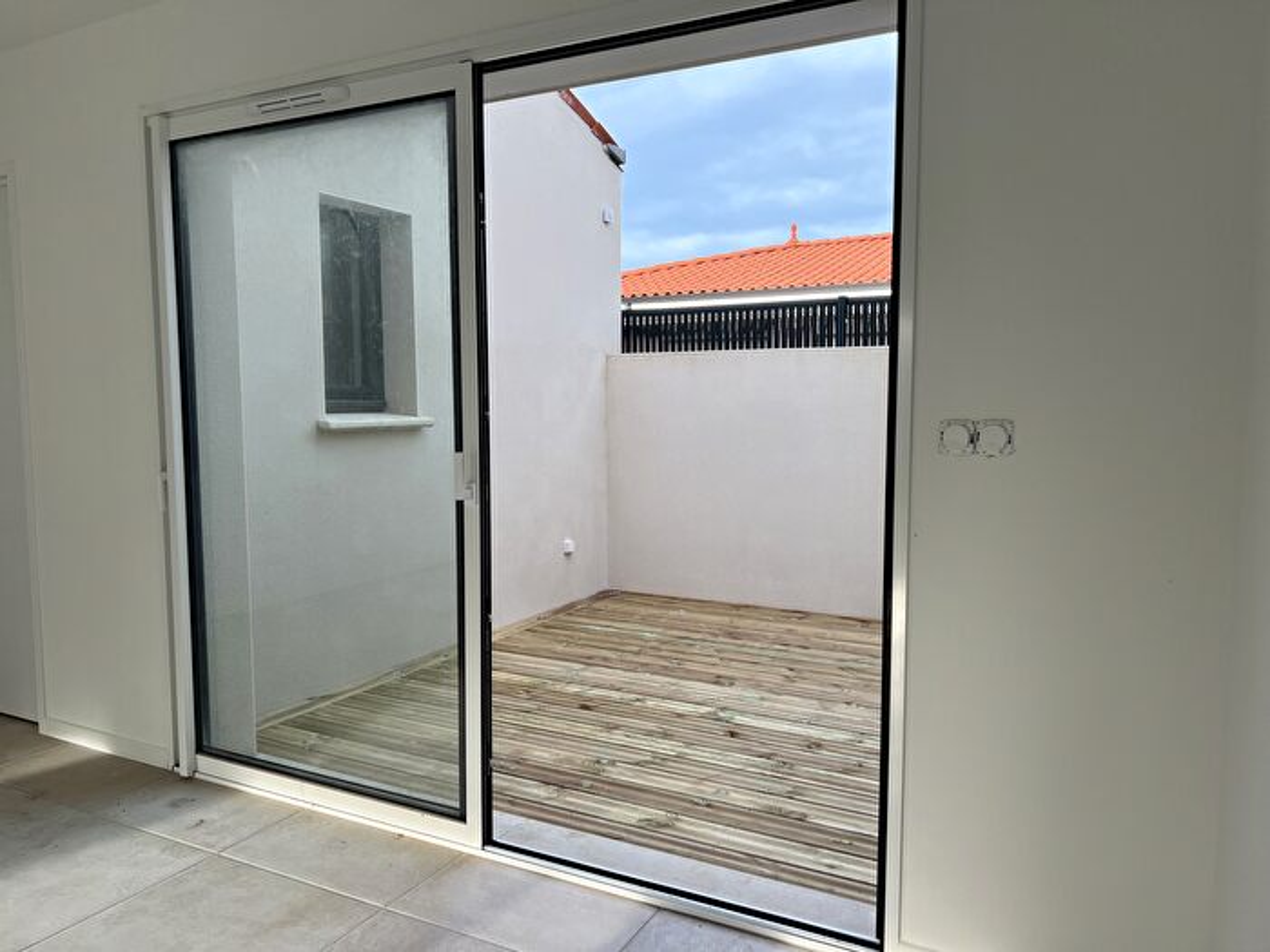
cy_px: 476
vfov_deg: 53.1
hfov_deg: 67.3
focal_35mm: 26
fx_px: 954
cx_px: 635
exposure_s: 1/628
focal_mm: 5.7
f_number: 1.5
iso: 50
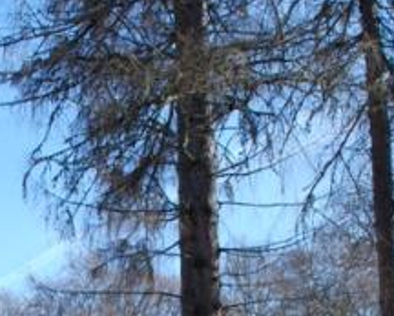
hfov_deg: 20.0
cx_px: 51
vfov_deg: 15.3
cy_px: 457
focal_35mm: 94
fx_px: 1097
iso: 100
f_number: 6.3
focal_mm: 18
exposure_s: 1/160
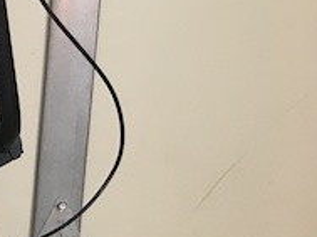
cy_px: 296
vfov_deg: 11.7
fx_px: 1124
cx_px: -334
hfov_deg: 13.5
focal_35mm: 123
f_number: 2.2
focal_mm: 4.15
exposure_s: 1/30
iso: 80
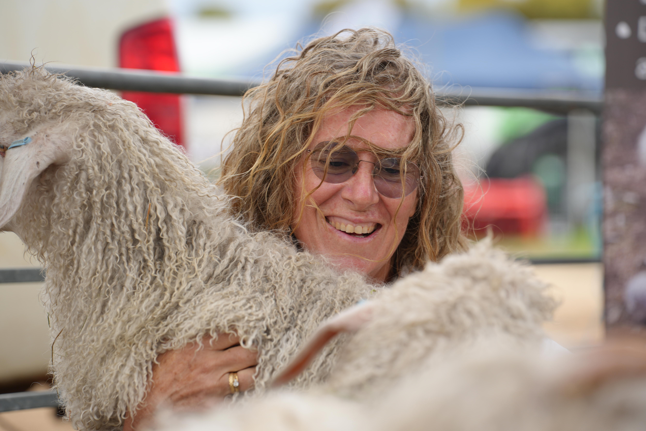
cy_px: 216
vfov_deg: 9.1
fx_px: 2691
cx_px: 323
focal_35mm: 150
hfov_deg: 13.7
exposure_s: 1/320
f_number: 4.5
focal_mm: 150
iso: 100
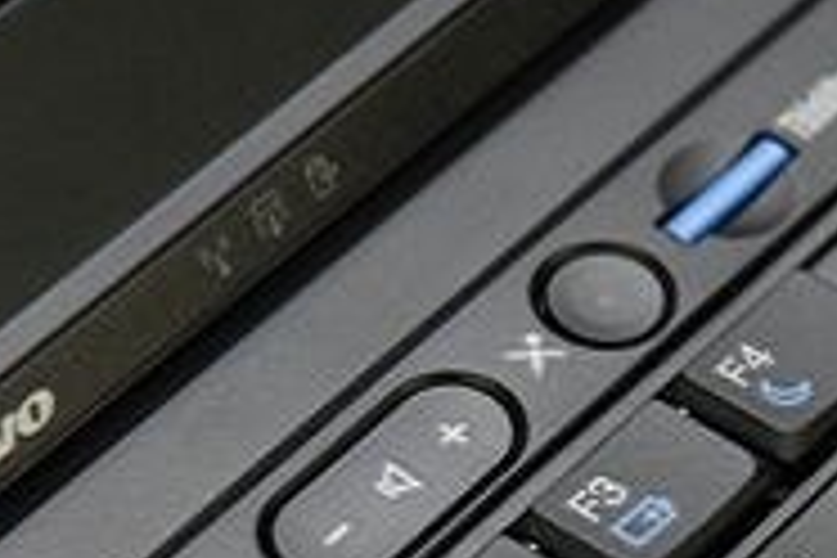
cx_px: 428
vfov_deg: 4.9
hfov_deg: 7.3
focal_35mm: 283
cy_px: 475
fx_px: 6579
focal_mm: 70
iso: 100
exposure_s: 1/60
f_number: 5.6
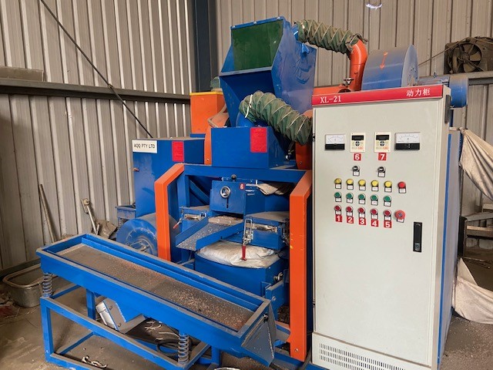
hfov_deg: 67.3
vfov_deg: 53.1
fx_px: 370
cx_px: 246
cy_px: 185
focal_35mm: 26
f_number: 1.8
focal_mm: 4.25
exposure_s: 1/60
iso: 200
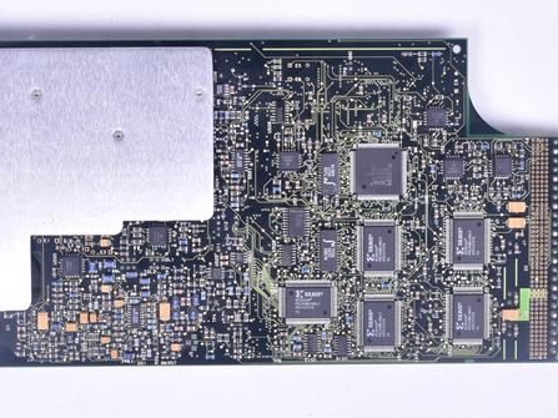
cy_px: 202
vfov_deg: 23.6
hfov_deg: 31.2
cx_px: 237
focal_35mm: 62
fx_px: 999
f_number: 11
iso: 200
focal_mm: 32
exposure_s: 1/200
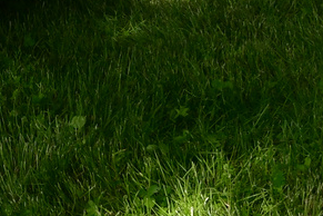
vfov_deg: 7.0
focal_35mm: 184
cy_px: -306
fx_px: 1651
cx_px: -82
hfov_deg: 10.9
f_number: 10
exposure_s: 1/400
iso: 400
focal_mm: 22
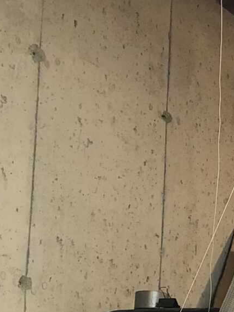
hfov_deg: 10.8
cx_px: 450
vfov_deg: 15.4
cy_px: 307
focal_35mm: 126
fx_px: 1135
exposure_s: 1/15
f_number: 1.8
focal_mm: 3.99
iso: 50
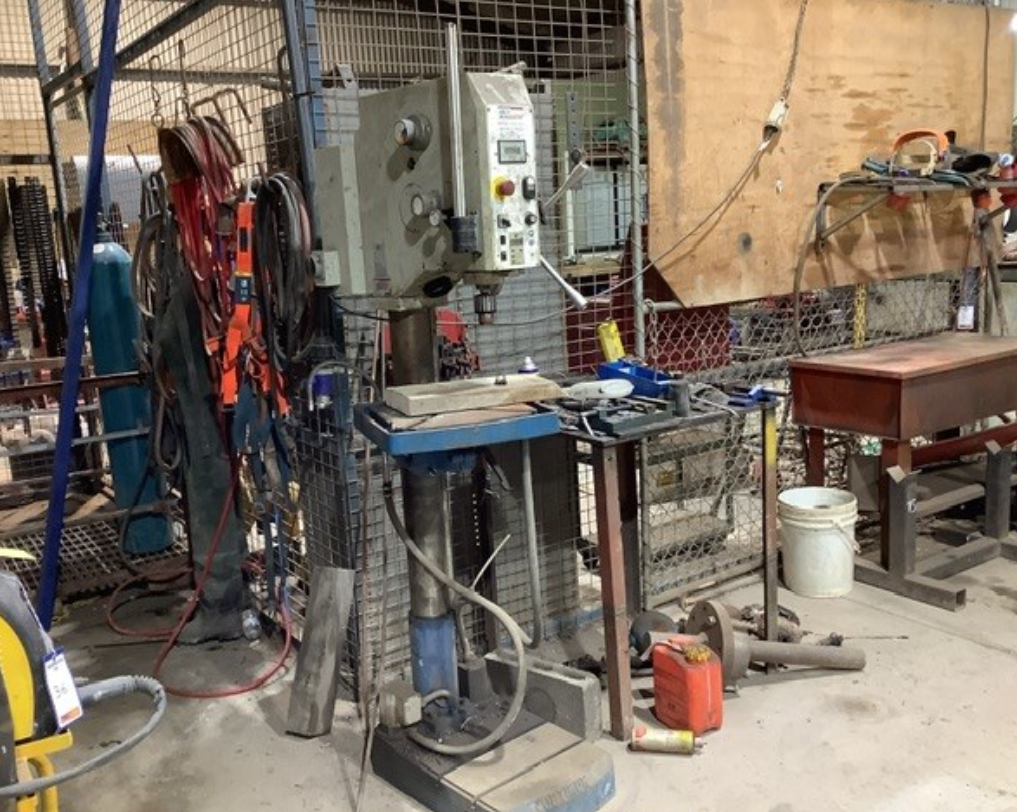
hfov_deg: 54.2
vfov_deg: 44.5
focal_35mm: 33
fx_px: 993
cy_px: 409
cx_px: 494
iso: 250
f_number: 2.4
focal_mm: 3.3
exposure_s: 1/50
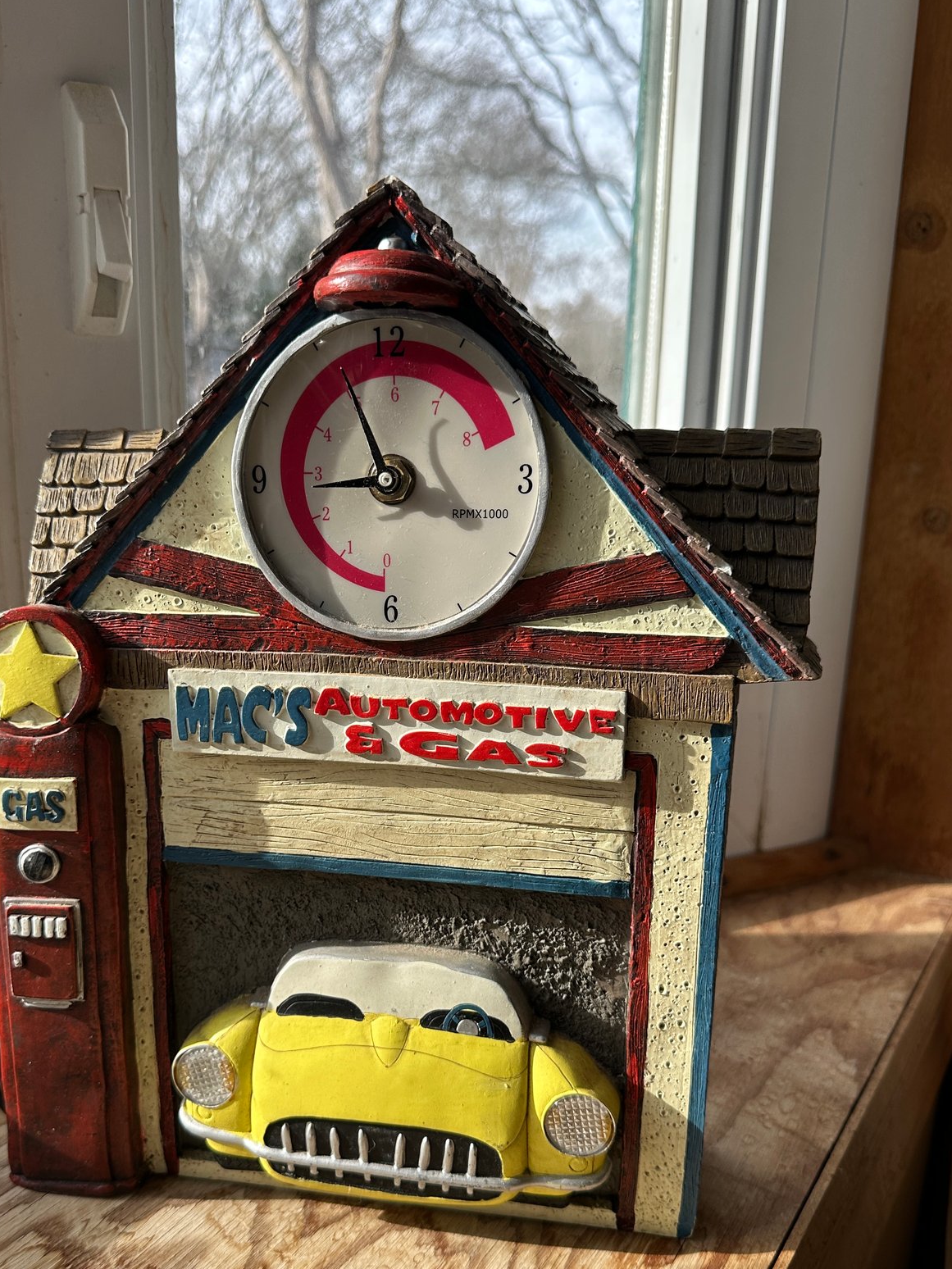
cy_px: 751
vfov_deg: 58.0
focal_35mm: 31
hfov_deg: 45.3
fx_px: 1137
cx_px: 400
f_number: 1.78
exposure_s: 1/663
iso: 80
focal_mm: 6.86
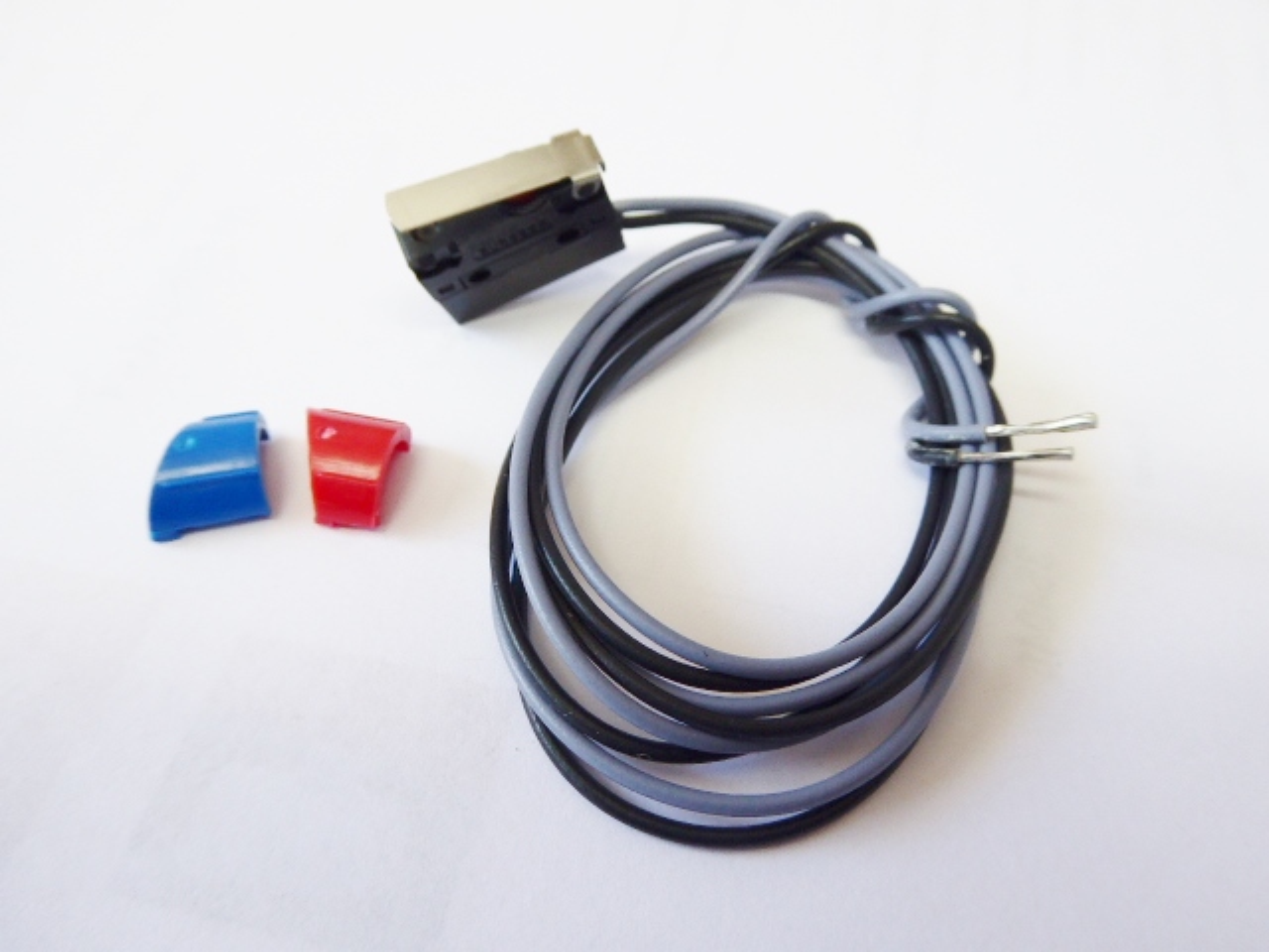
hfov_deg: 61.7
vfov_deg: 48.2
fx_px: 1063
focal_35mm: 29
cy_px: 476
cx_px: 634
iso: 125
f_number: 3.5
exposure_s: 1/60
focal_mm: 5
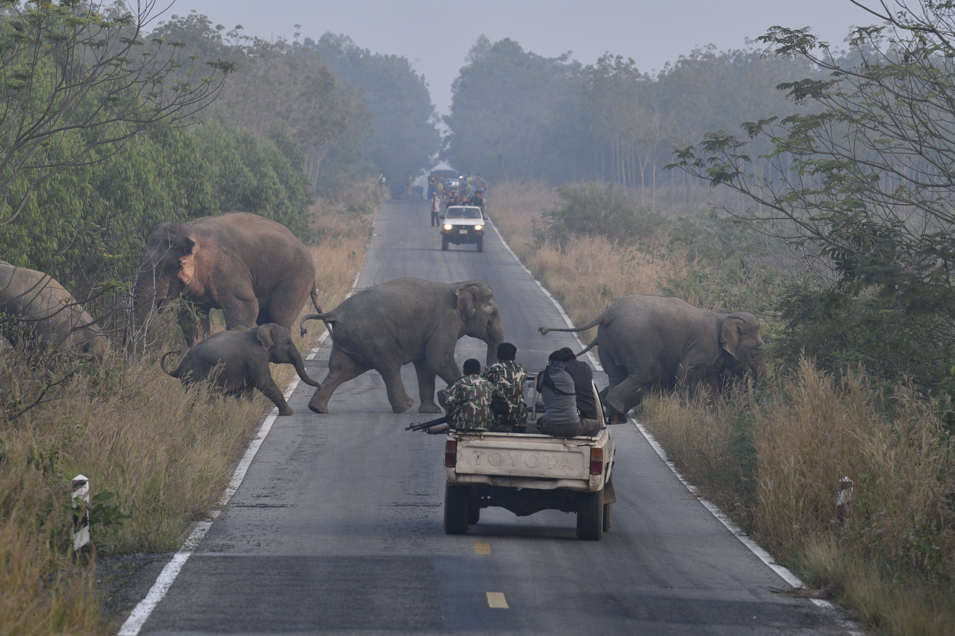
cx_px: 478
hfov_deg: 6.9
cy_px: 318
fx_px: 7958
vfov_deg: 4.6
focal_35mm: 300
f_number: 8
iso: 1000
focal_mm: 300
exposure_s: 1/500
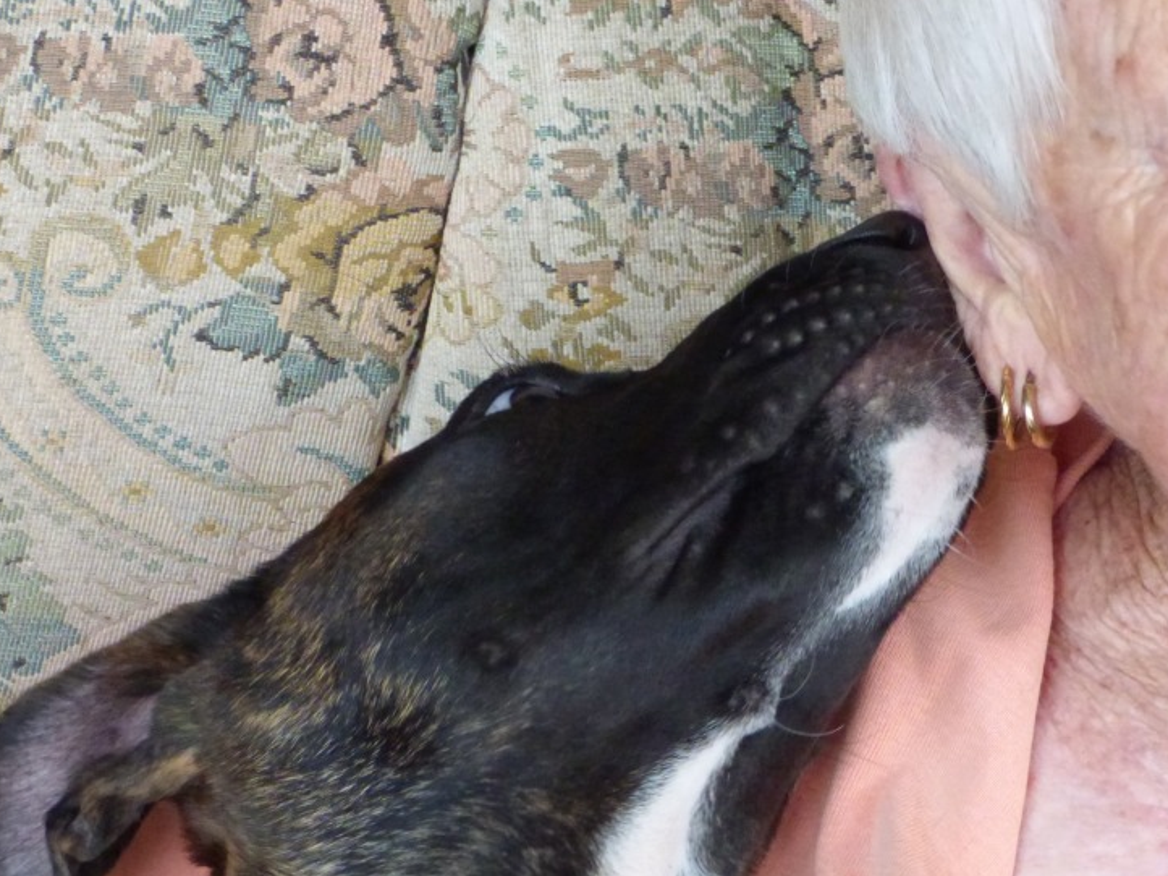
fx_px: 3913
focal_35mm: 116
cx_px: 694
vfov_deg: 12.8
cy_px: 545
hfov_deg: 17.0
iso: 1600
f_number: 4.6
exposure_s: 1/200
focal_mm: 15.56
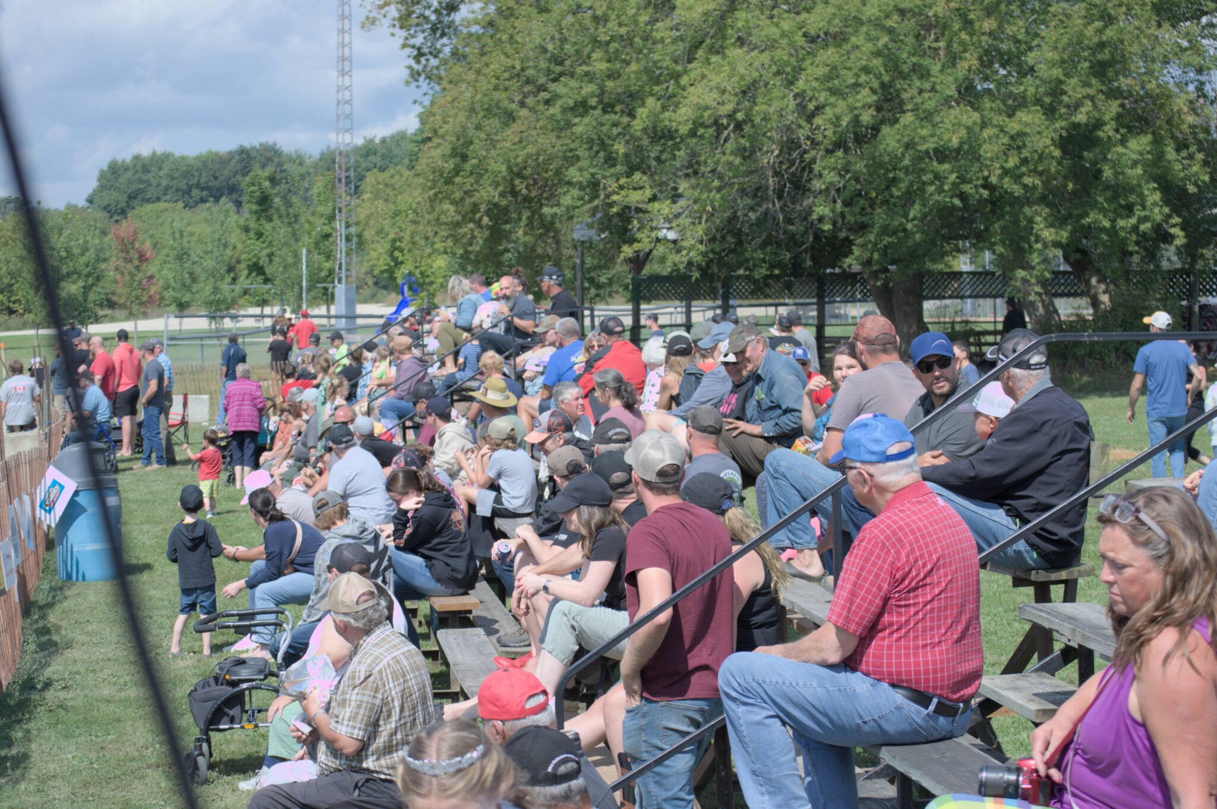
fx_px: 2787
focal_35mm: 82
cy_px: 404
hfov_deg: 24.6
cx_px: 608
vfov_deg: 16.5
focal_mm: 55
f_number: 7.1
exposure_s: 1/200
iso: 100
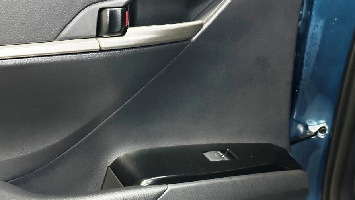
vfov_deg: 20.1
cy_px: 100
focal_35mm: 60
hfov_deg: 34.8
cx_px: 153
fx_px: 565
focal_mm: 6.86
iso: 640
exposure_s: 1/24
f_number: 1.78
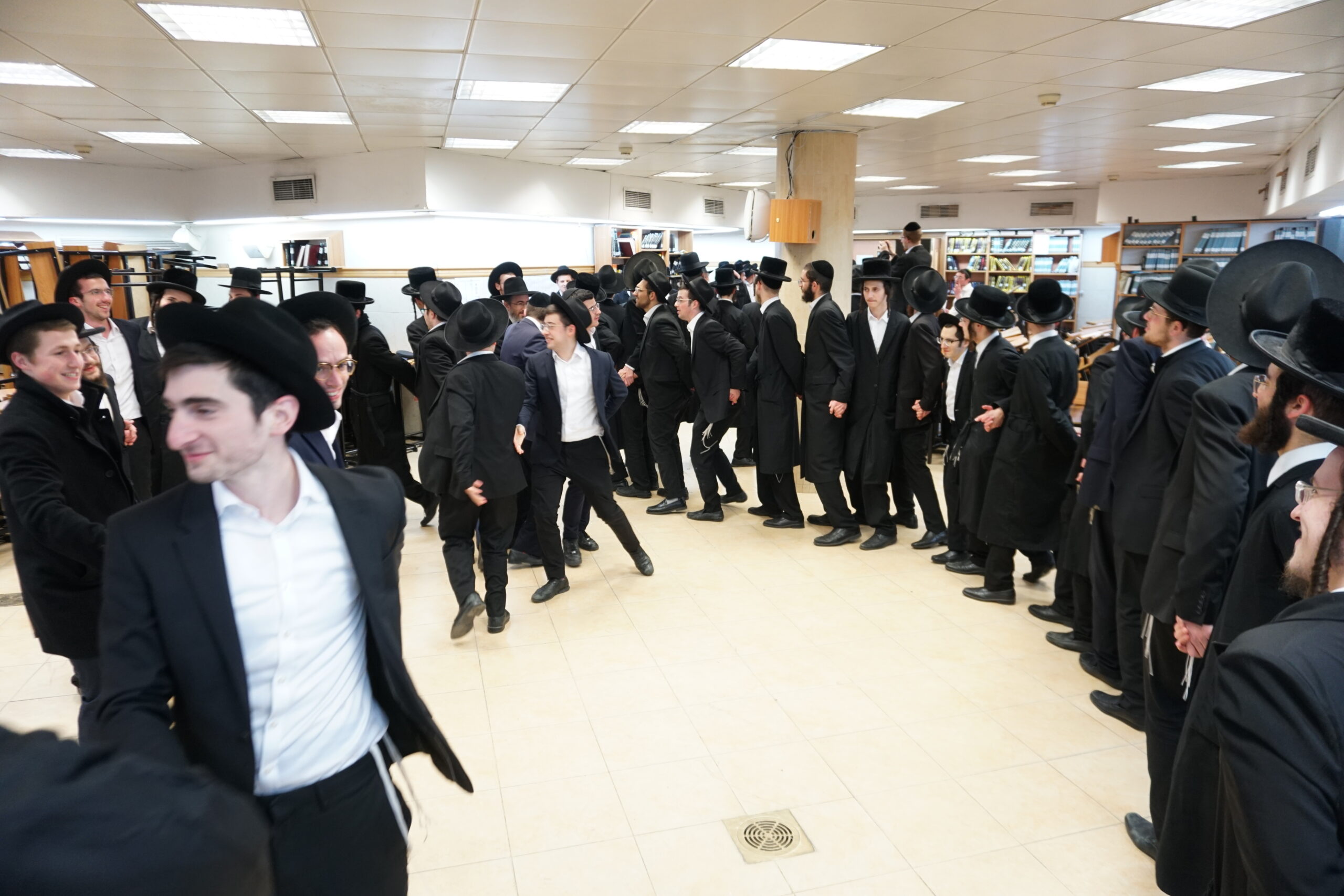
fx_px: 896
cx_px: 672
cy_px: 448
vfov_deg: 53.1
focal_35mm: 24
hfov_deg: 73.7
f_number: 3.5
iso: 800
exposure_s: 1/90
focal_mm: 16
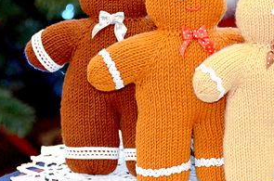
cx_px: 191
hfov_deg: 8.5
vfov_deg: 5.6
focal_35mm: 242
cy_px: 76
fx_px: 1836
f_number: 5.3
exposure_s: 1/60
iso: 2800
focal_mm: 95
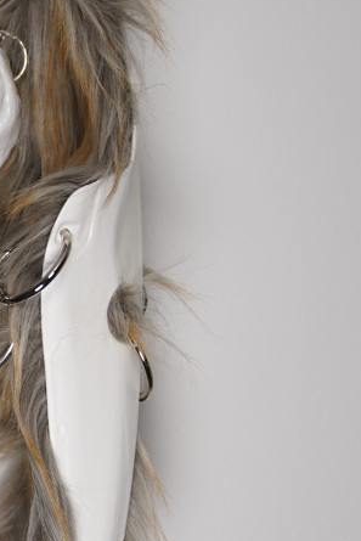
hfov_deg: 12.9
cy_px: 416
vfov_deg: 20.0
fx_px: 1518
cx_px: -160
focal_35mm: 101
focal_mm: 30
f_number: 2.8
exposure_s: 1/60
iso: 100
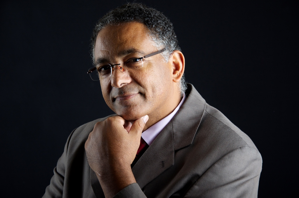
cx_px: 150
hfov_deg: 19.5
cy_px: 99
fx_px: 870
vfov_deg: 13.0
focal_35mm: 105
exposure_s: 1/200
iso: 100
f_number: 7.1
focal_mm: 70
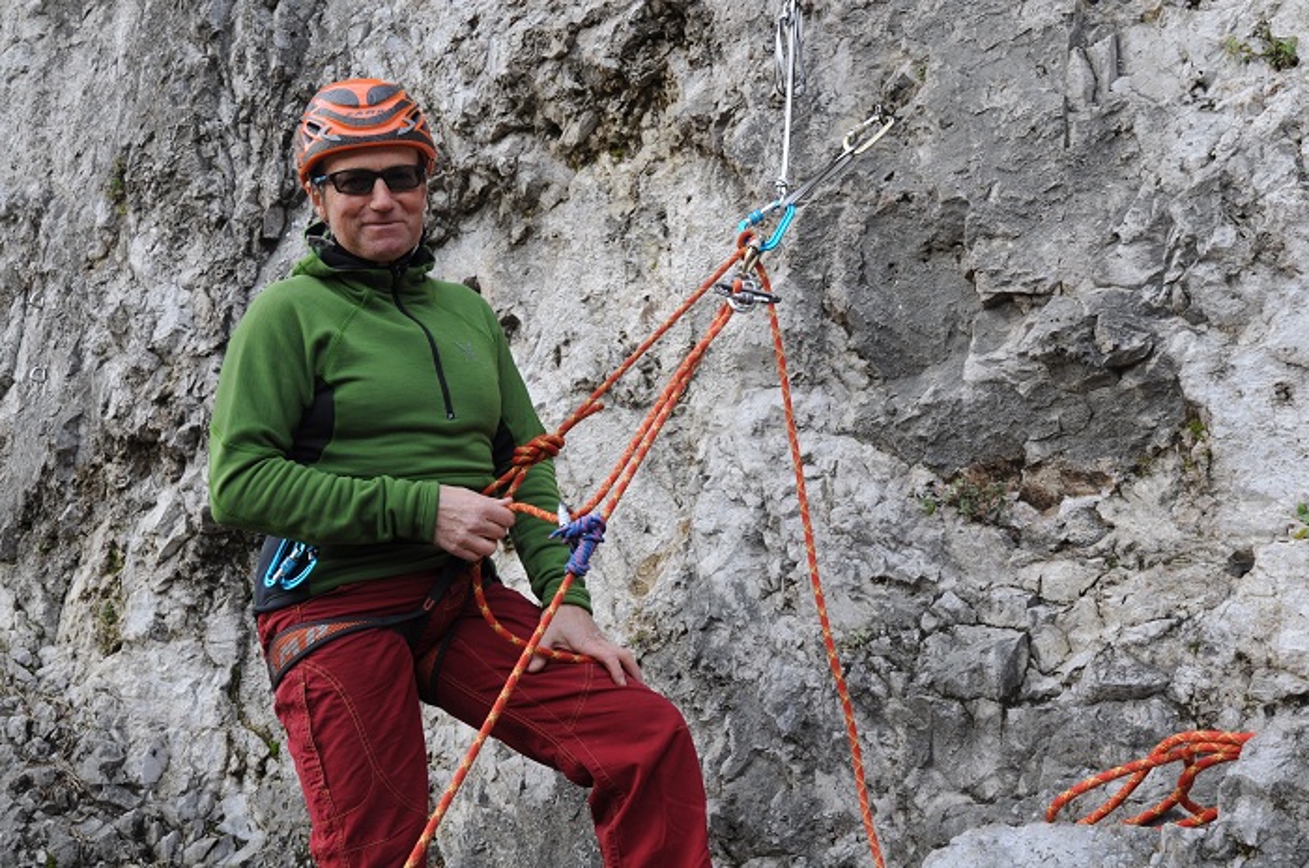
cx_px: 654
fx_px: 1633
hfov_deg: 43.7
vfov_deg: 29.8
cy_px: 434
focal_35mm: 45
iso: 200
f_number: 8
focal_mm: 30
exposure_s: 1/80
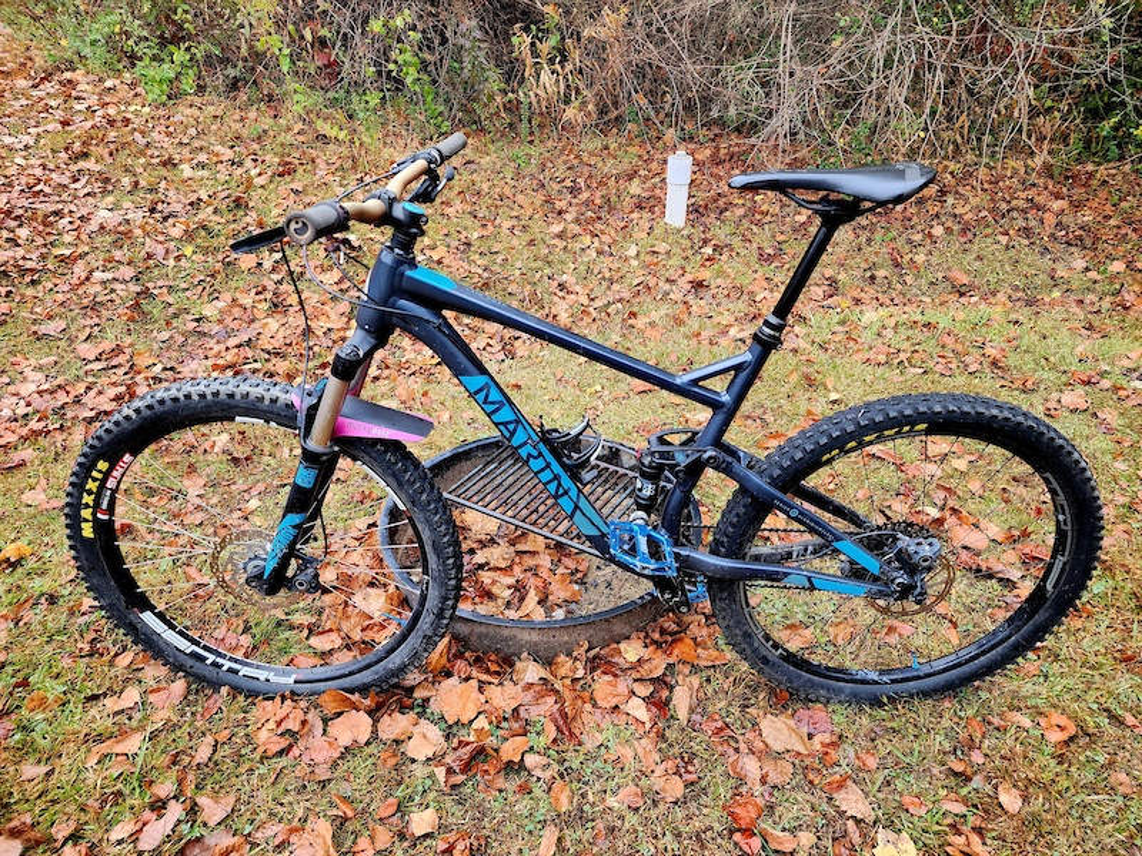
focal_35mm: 23
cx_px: 571
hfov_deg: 73.9
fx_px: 759
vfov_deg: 58.9
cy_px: 428
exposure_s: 1/182
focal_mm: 6.4
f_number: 1.8
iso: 100
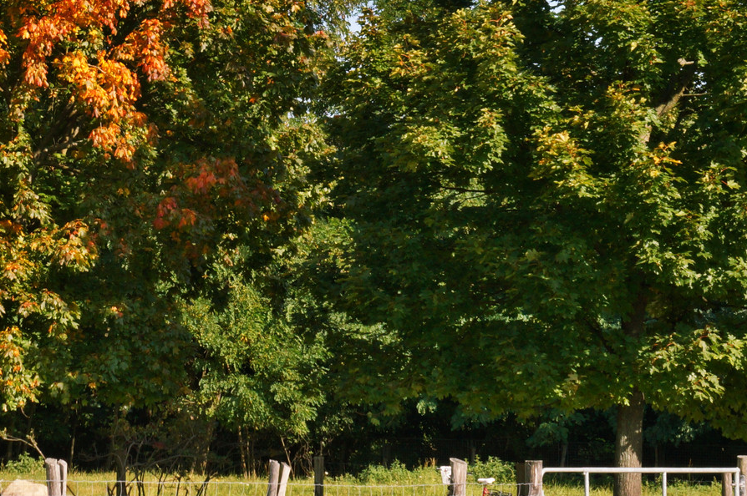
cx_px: 136
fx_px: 3107
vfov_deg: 9.1
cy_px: 103
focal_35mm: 150
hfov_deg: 13.6
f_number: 18
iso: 800
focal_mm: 55
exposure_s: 1/200
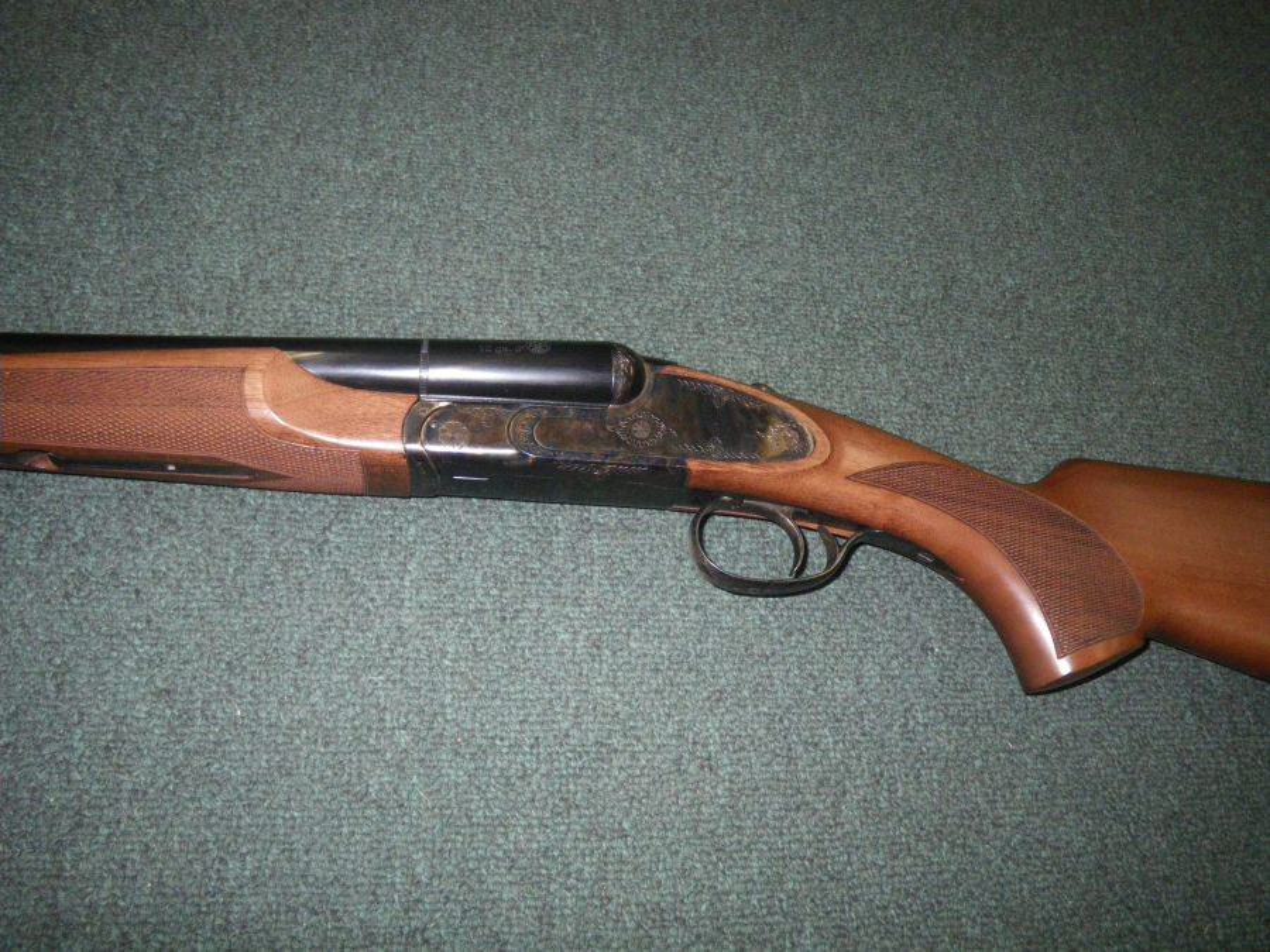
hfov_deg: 63.4
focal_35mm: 28
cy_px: 476
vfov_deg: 49.7
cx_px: 635
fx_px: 1027
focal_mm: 5
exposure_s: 1/50
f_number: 3.5
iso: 400
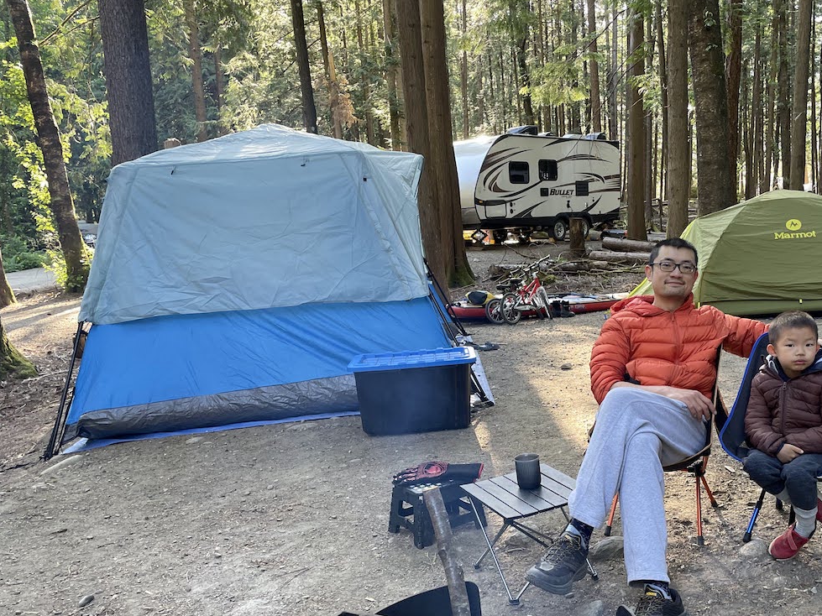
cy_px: 374
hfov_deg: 53.4
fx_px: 807
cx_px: 509
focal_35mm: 34
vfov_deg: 41.6
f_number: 1.6
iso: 125
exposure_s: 1/108
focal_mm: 4.2
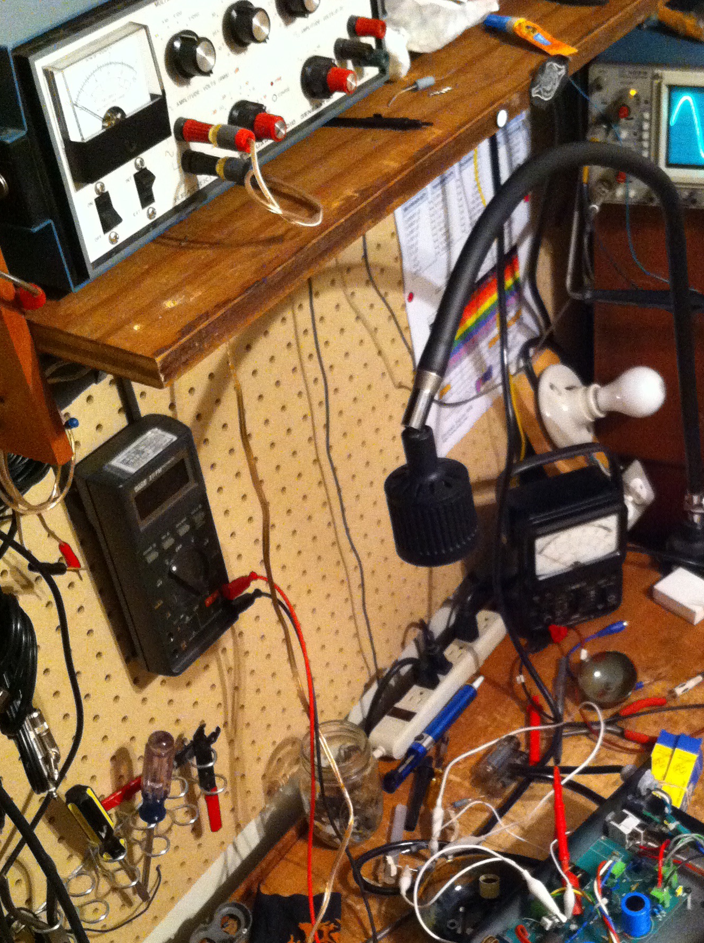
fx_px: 1386
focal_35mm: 51
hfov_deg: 28.3
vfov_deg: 37.1
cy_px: 642
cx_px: 483
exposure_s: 1/15
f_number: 2.8
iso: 500
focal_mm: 3.85
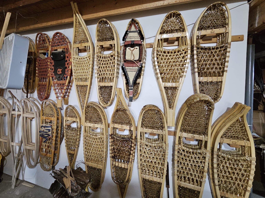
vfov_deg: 89.9
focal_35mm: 13
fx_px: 100
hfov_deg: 106.2
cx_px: 132
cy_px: 99
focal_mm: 2.2
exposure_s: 1/24
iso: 640
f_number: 2.2
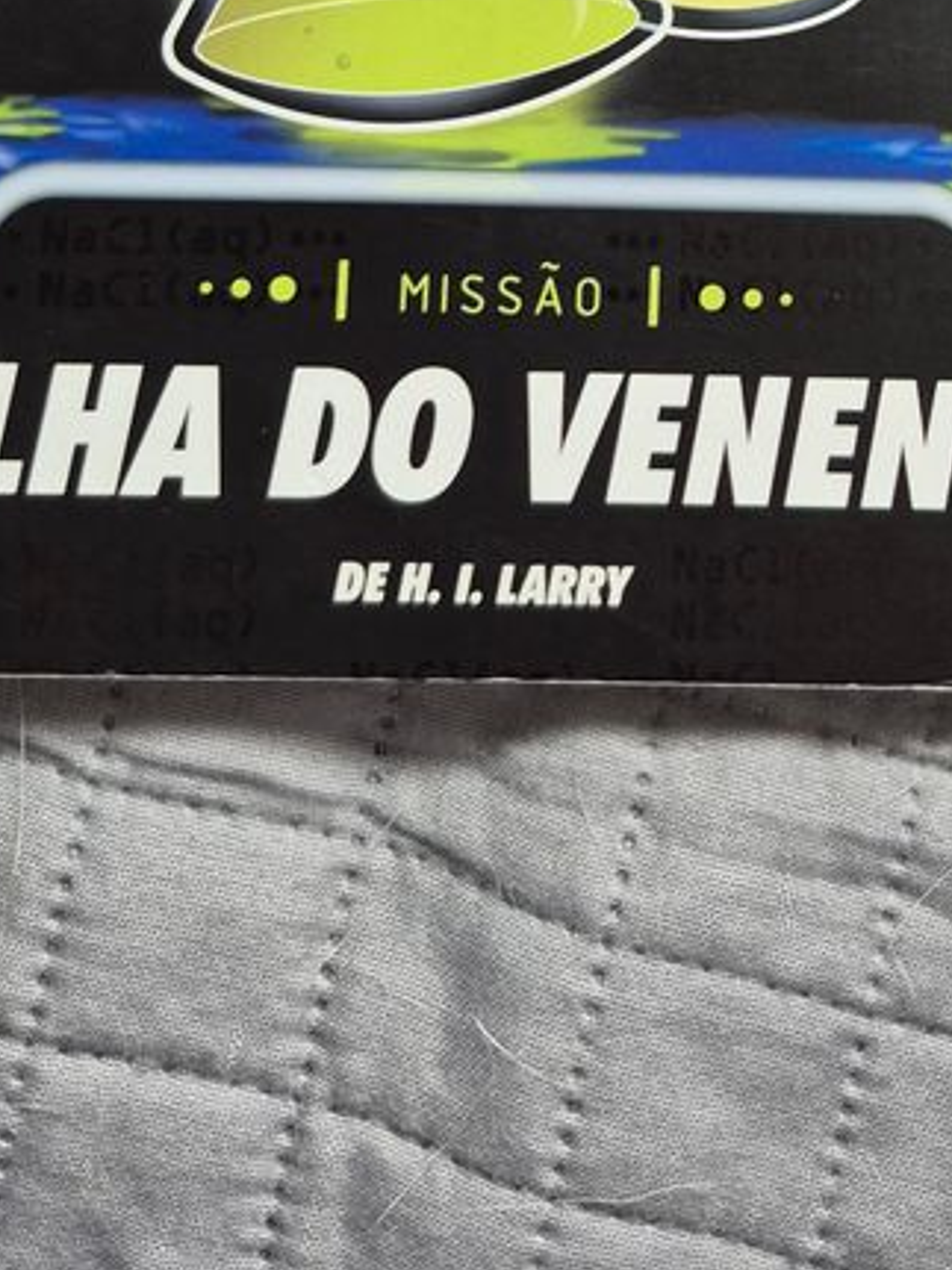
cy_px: -259
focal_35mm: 64
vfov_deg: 26.8
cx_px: 781
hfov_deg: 22.6
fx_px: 2348
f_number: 1.8
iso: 160
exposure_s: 1/120
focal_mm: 5.4
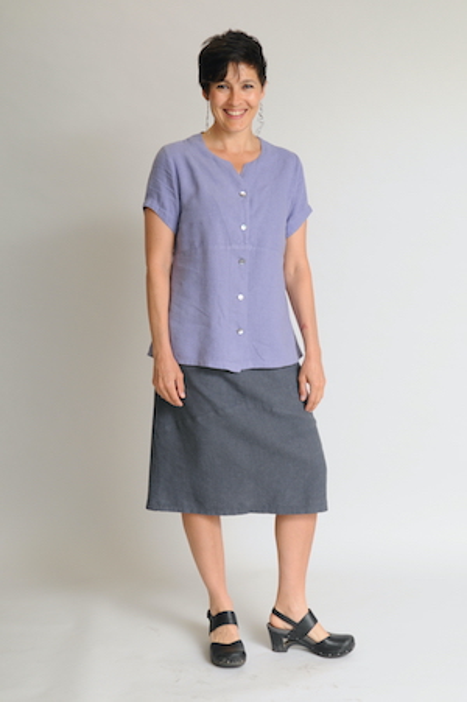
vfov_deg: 33.4
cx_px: 234
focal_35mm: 60
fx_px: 1169
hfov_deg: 22.6
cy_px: 351
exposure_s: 1/160
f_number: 5.6
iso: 250
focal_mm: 40
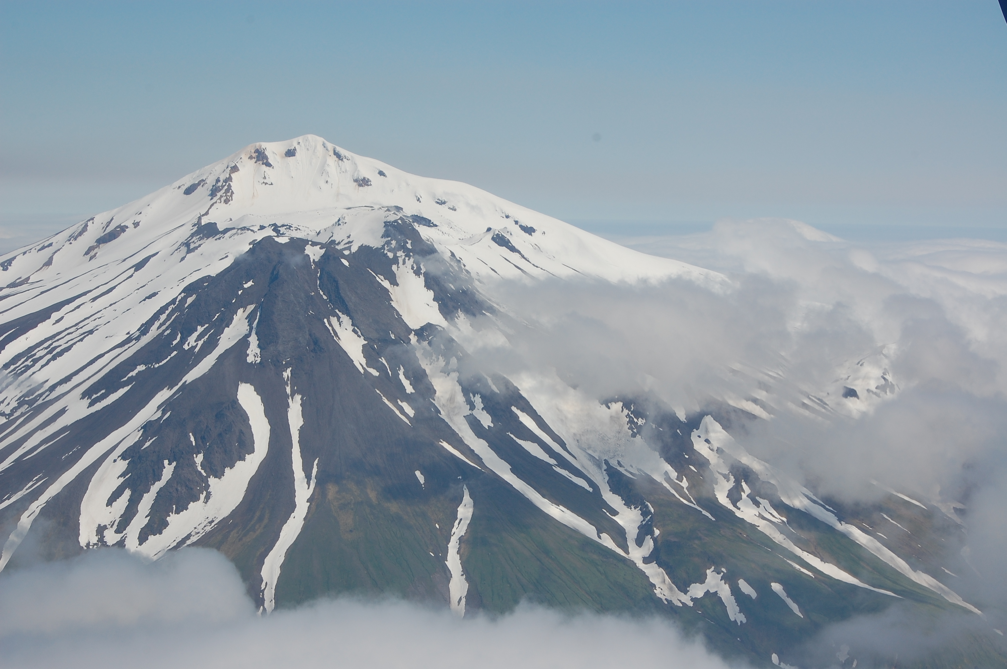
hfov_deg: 24.6
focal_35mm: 82
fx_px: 2306
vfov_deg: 16.5
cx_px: 504
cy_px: 334
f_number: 11
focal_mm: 55
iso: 200
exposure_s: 1/400
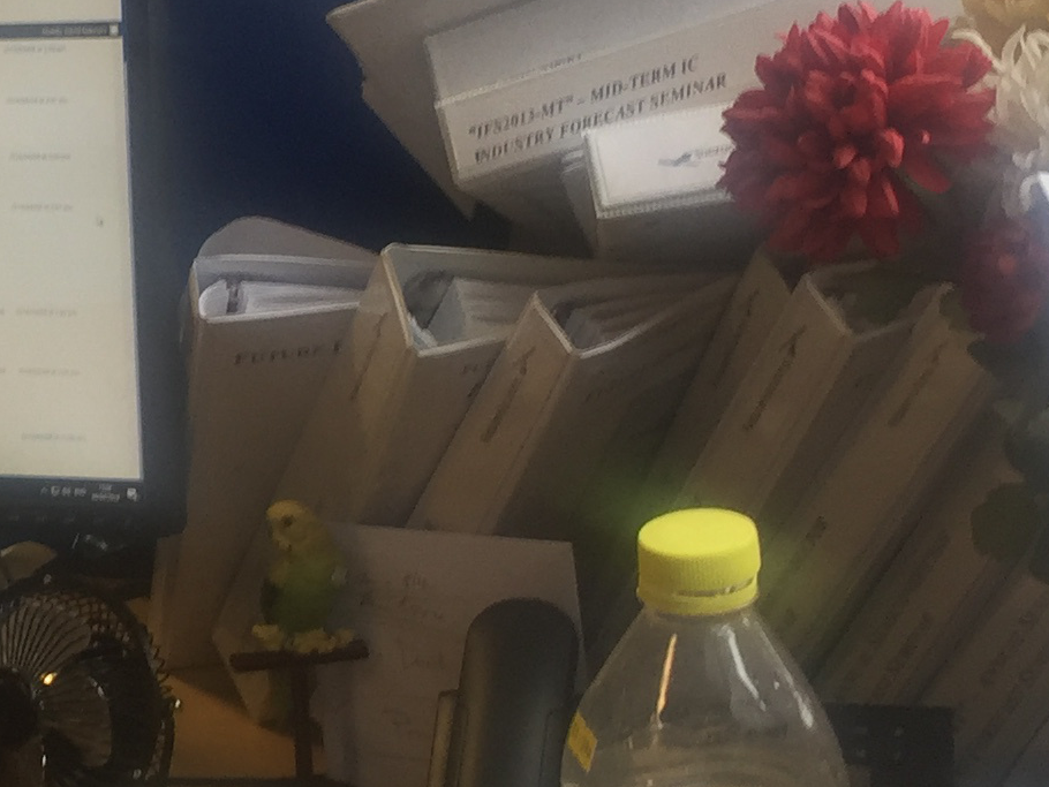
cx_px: -60
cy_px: 385
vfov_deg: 14.2
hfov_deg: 18.3
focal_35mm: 104
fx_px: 3152
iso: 40
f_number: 2.2
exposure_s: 1/50
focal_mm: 4.15
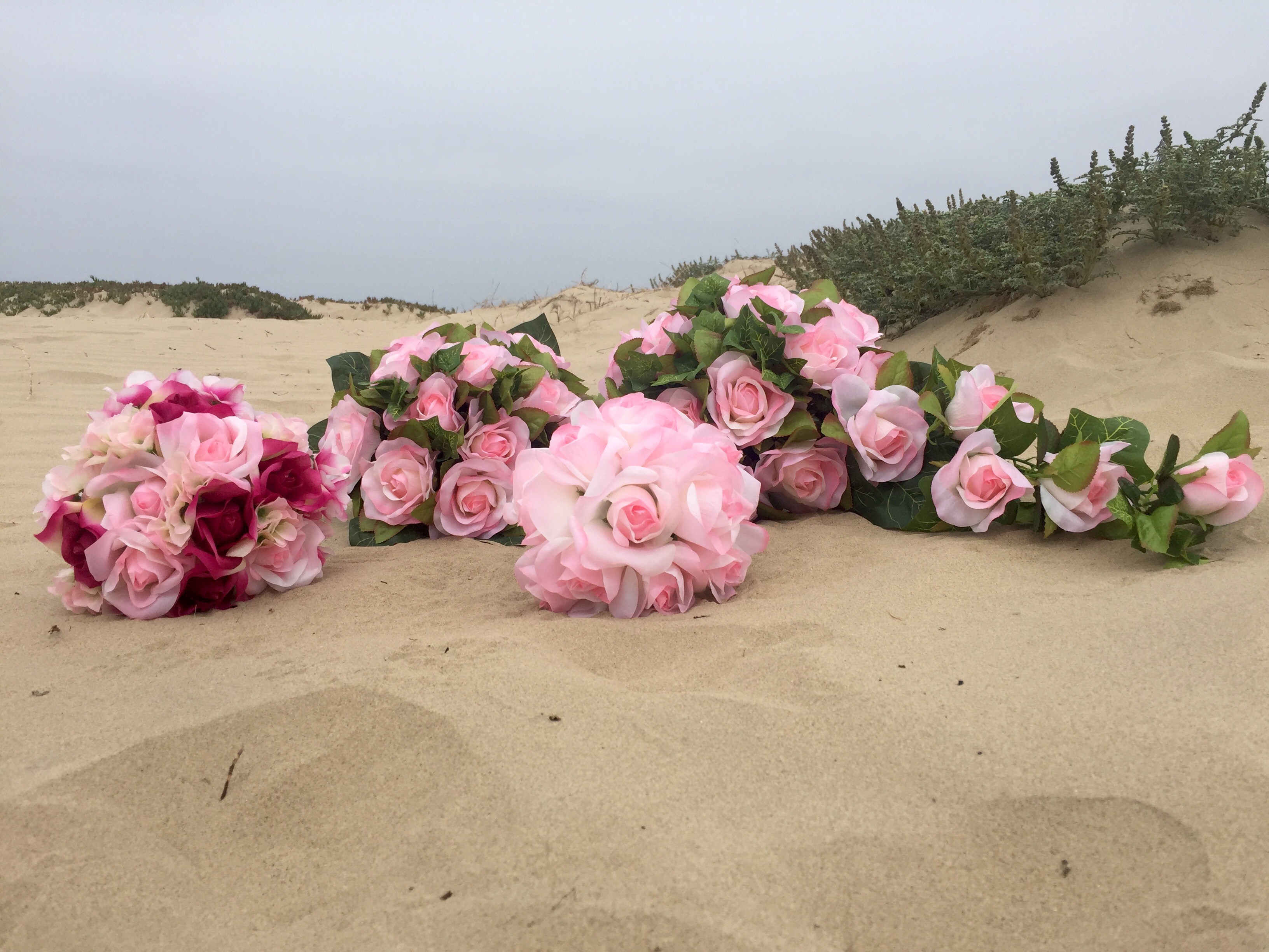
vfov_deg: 48.2
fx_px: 1063
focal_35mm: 29
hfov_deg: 61.7
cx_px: 634
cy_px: 476
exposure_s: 1/3300
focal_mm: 4.15
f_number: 2.2
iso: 32
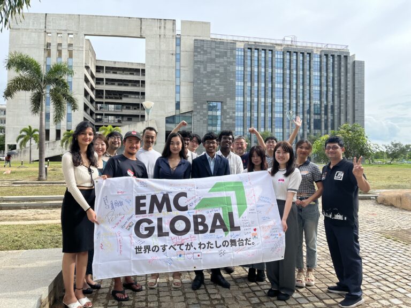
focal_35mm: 26
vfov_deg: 53.1
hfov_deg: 67.3
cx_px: 206
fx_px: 309
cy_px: 154
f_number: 1.6
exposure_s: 1/1199
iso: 50
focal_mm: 5.1
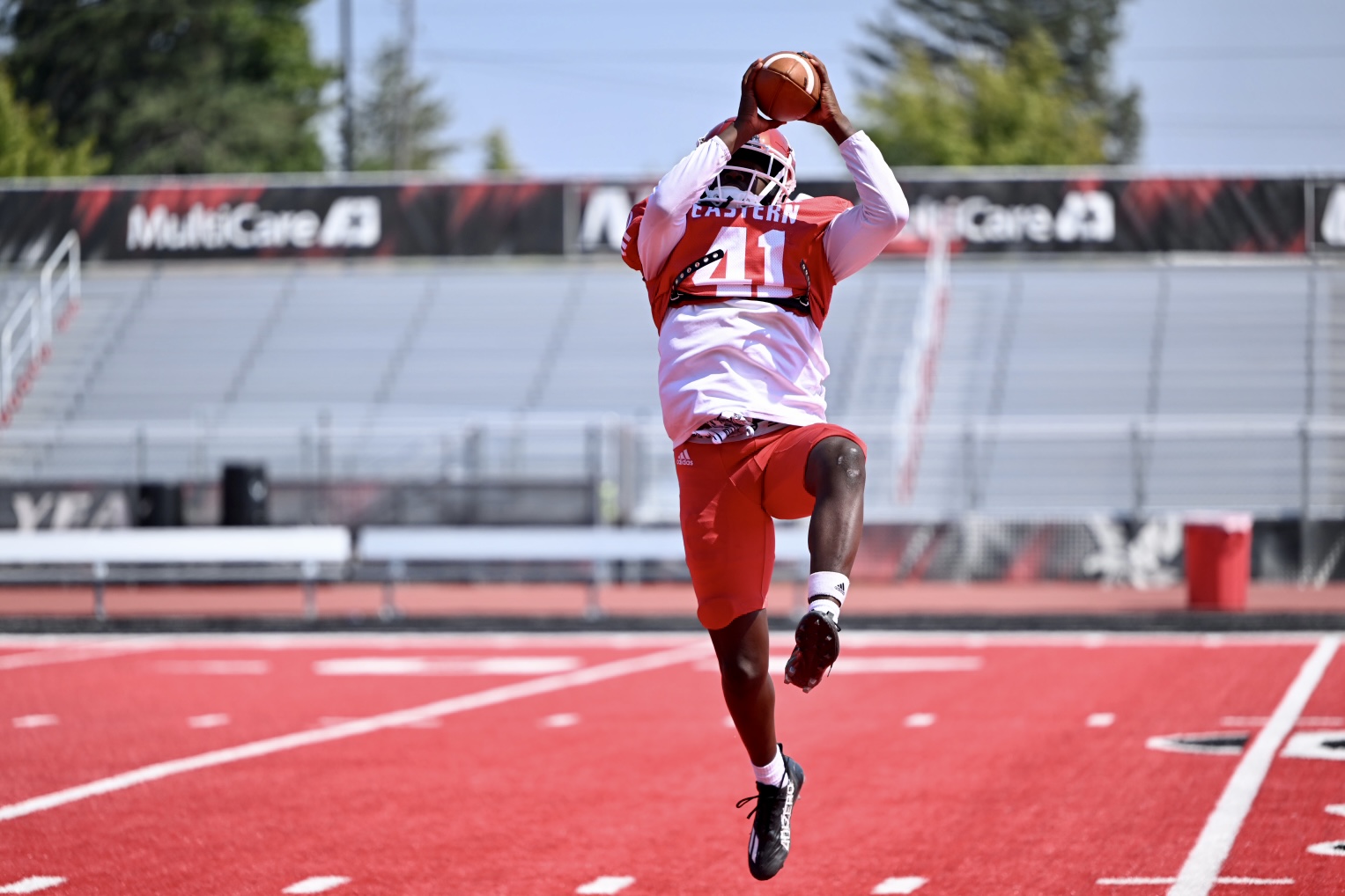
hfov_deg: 12.8
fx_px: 5977
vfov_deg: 8.6
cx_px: 672
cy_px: 448
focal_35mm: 160
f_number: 2.8
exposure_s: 1/3200
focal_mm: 160
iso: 200
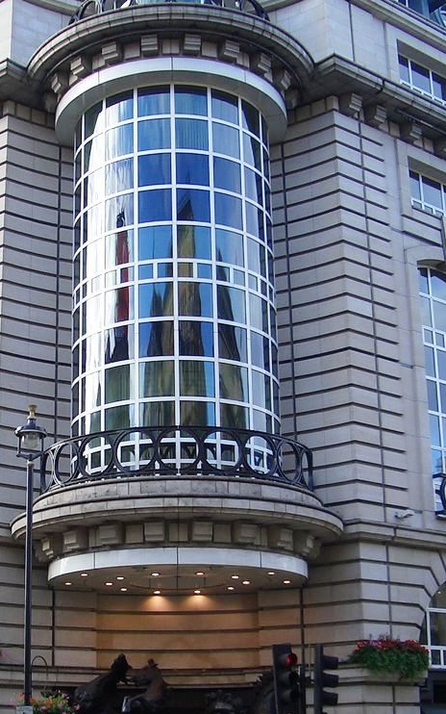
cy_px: 439
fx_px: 1166
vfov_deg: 33.9
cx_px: 149
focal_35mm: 60
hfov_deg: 21.6
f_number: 2.6
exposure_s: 1/250
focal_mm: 5.8
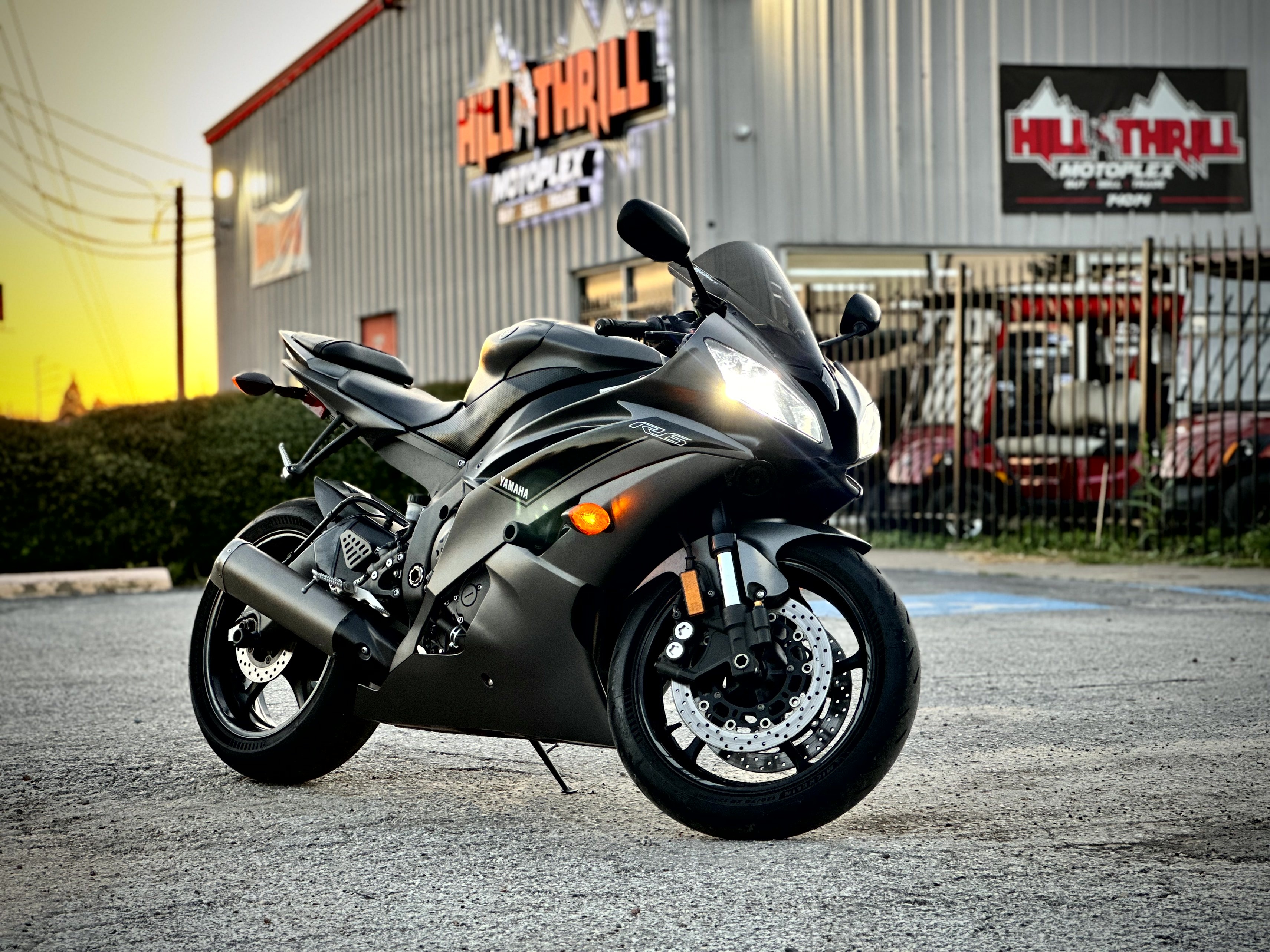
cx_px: 635
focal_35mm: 77
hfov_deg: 25.3
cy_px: 476
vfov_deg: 19.1
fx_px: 2825
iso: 160
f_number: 2.8
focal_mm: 9
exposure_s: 1/120
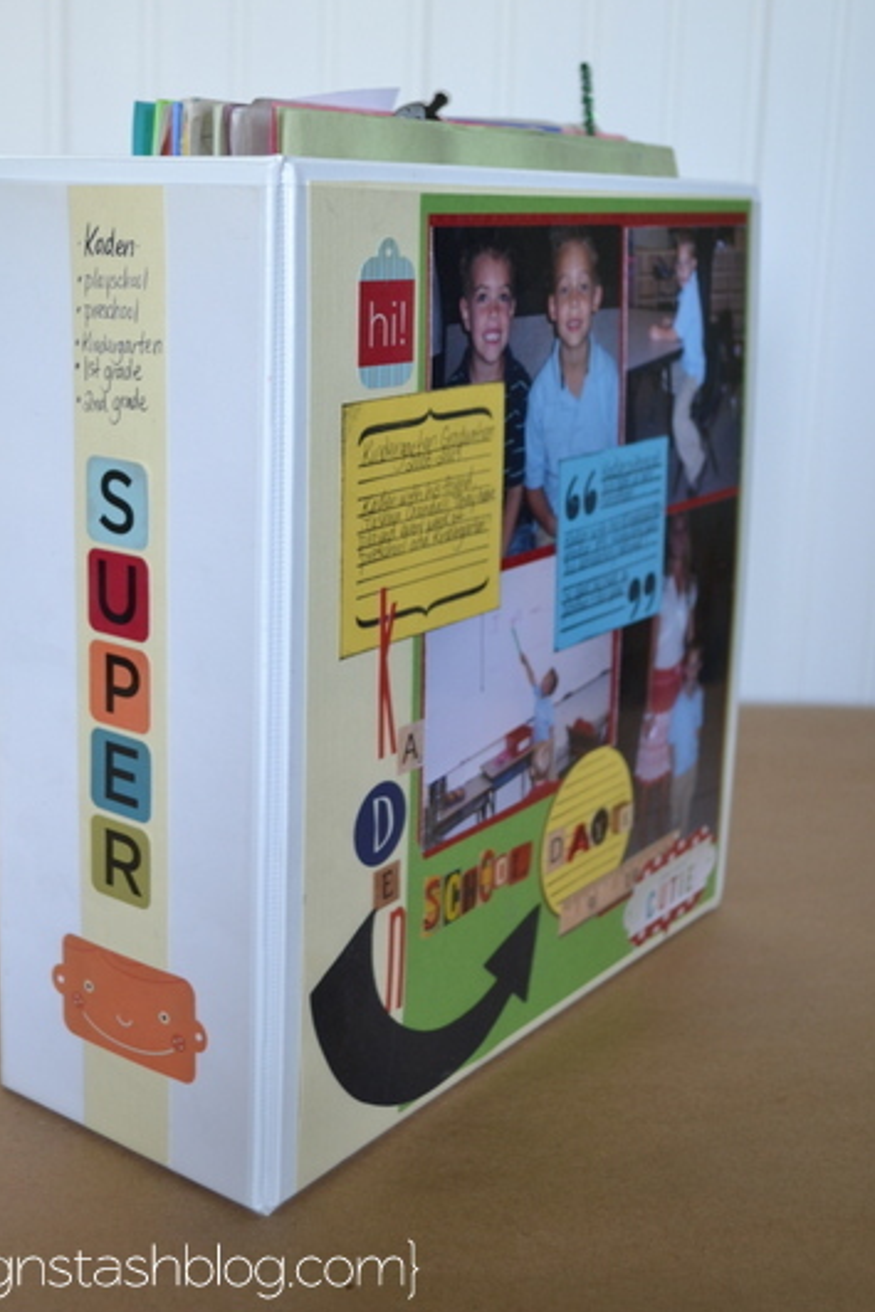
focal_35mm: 47
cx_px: 365
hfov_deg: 28.6
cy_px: 541
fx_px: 1713
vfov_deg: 41.8
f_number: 4.2
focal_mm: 26
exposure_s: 1/30
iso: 400
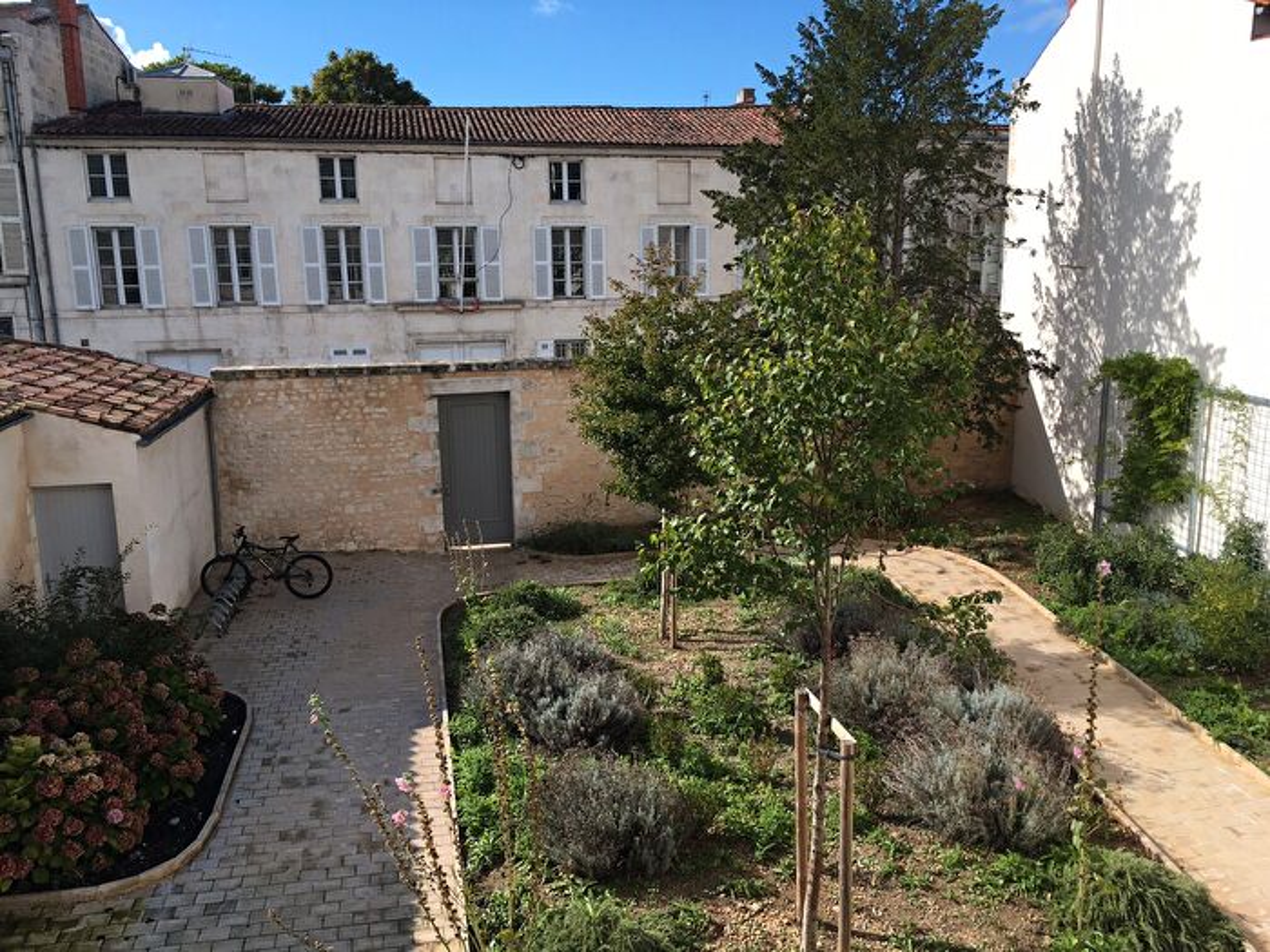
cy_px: 476
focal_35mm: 29
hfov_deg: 61.7
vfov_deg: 48.2
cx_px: 635
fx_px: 1064
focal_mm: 4.15
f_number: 2.2
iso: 25
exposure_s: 1/1115
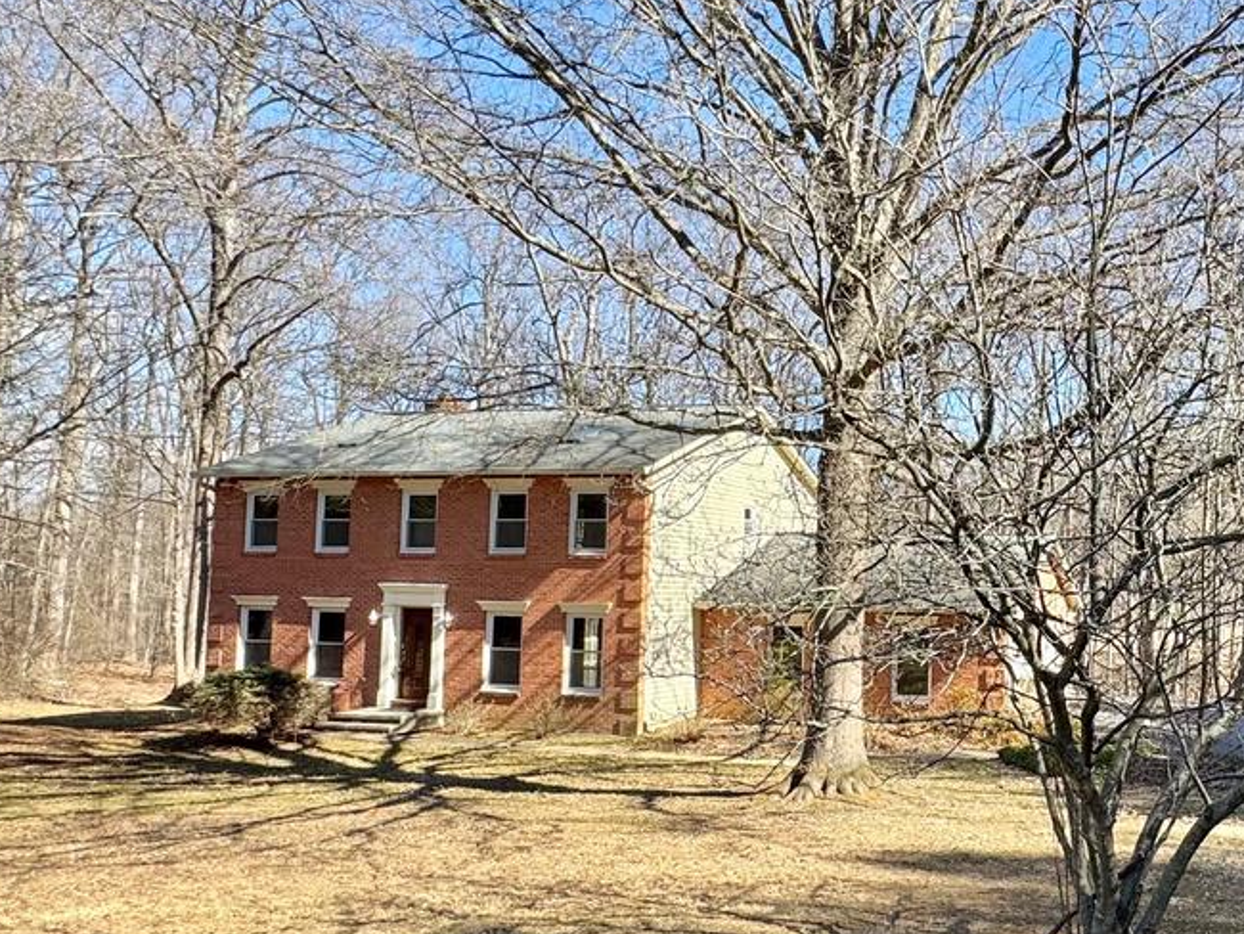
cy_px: 519
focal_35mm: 31
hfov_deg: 54.0
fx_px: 1114
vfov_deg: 45.4
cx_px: 1012
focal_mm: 2.22
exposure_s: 1/657
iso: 40
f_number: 2.2
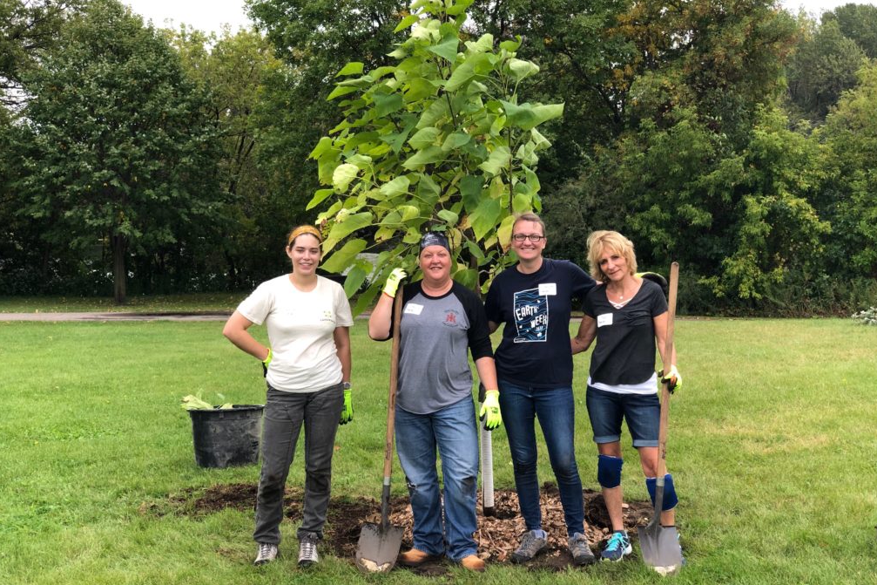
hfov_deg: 36.3
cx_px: 442
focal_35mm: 55
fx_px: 1340
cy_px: 251
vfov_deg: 24.6
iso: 32
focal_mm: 6
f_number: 2.4
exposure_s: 1/120
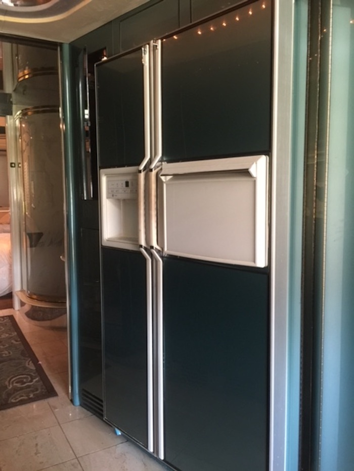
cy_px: 236
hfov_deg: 48.2
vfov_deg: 61.7
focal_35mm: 29
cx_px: 177
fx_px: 395
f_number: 2.2
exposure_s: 1/15
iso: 160
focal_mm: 4.15
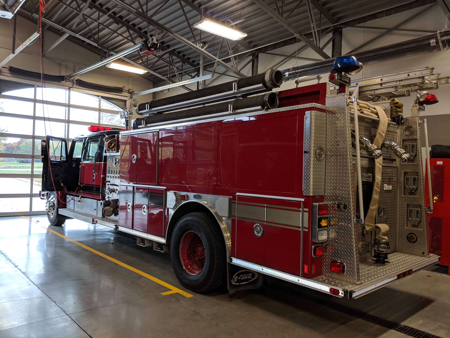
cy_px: 169
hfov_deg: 65.3
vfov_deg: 51.4
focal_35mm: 27
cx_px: 225
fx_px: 351
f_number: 1.8
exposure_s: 1/125
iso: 108
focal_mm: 4.44
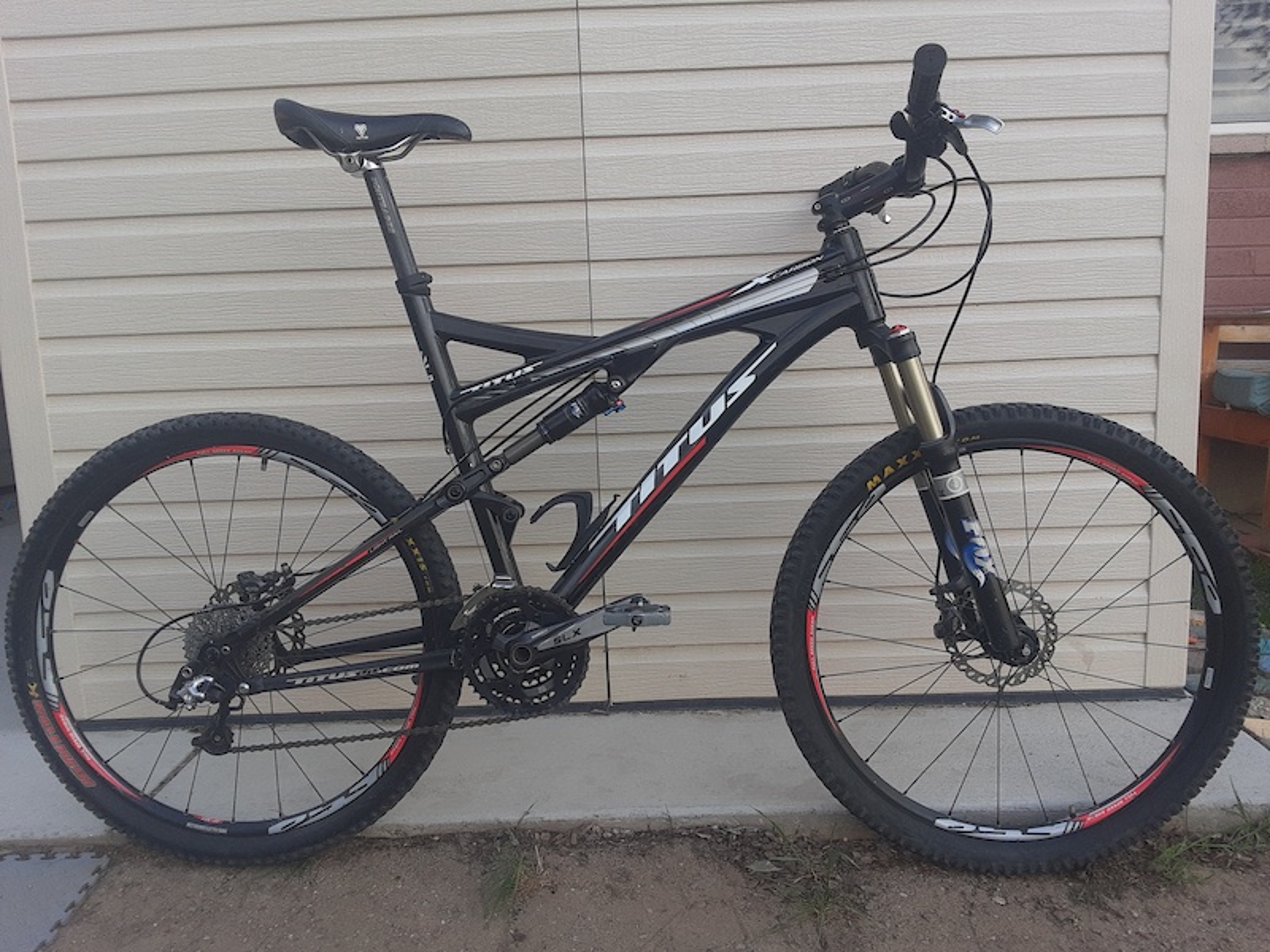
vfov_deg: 51.4
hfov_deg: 65.3
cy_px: 476
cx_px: 635
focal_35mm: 27
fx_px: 991
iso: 40
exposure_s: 1/157
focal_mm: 2.91
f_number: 1.9
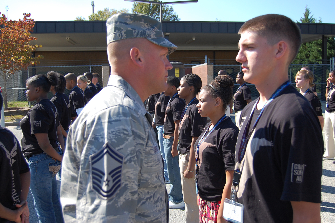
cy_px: 112
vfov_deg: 38.3
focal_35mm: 34
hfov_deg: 55.2
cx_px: 168
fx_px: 321
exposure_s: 1/1000
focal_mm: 23
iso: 320
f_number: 4
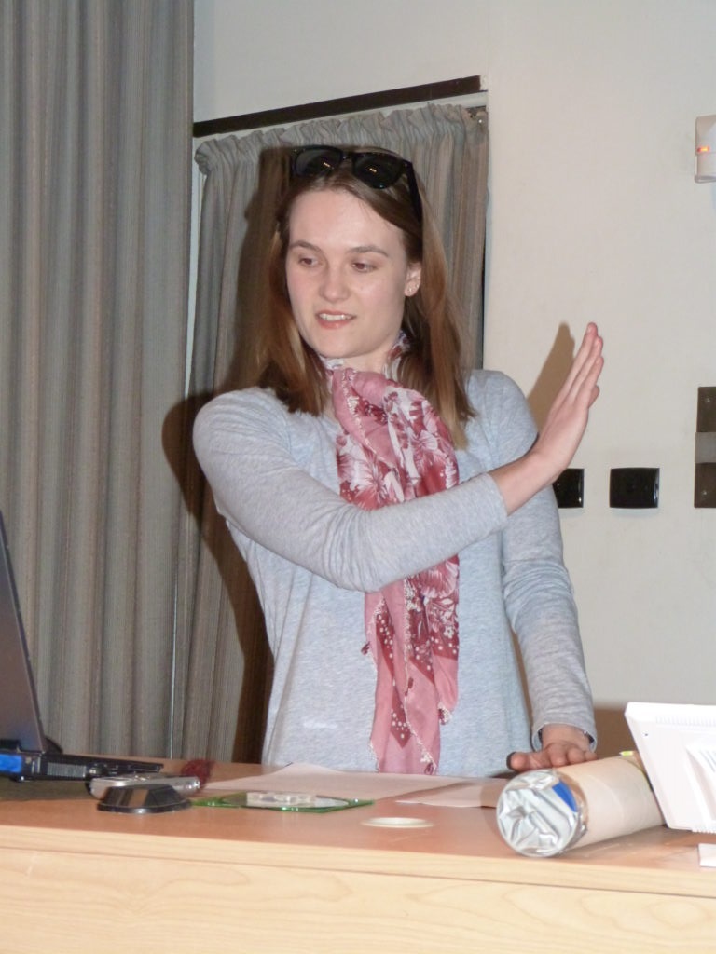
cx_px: 358
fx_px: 2758
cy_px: 477
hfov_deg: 14.8
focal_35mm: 100
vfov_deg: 19.6
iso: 400
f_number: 3.5
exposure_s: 1/15
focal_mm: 18.2
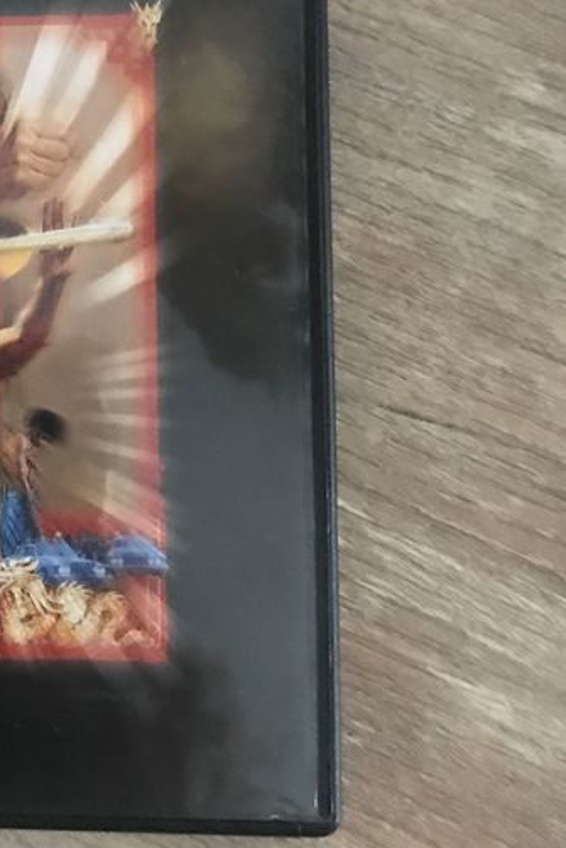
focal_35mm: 58
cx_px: -25
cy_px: 209
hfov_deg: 22.3
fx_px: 1367
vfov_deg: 33.8
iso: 125
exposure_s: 1/4
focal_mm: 3.99
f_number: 1.8
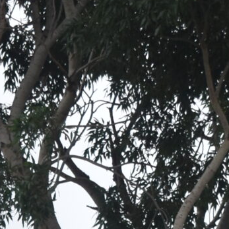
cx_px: -130
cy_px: 804
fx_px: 2395
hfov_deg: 5.4
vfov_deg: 5.1
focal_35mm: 320
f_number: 5.6
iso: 400
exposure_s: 1/250
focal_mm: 34
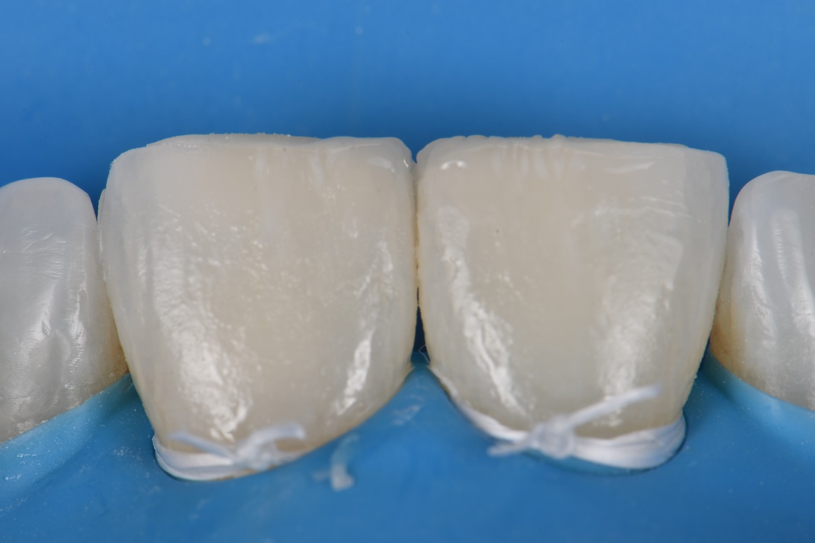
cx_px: 408
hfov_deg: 13.1
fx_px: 3552
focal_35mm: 157
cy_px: 272
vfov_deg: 8.7
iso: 200
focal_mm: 105
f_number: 32
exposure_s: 1/160
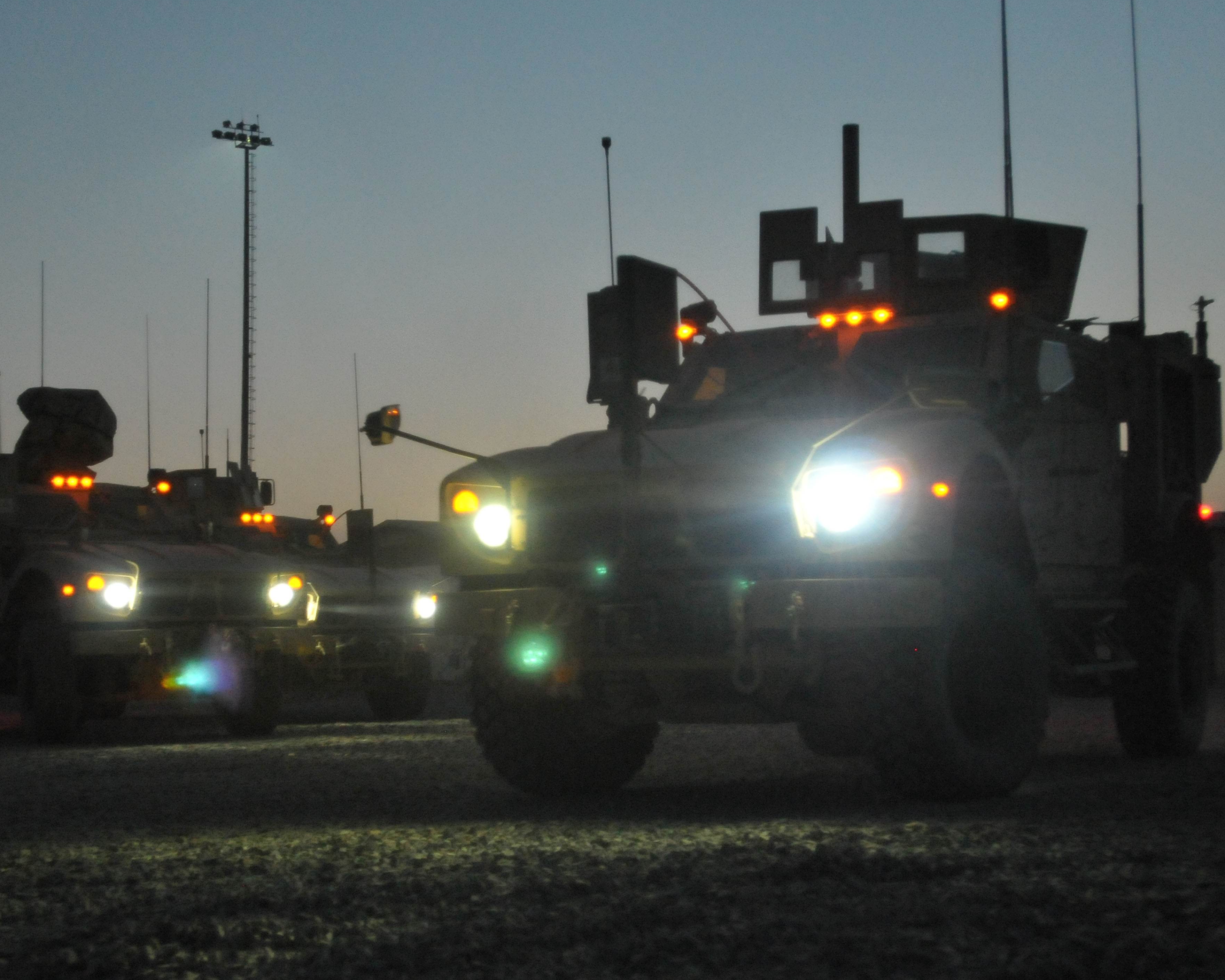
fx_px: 1740
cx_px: 540
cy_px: 491
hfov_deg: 38.7
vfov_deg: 31.5
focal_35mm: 48
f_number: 2.8
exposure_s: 1/60
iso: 2000
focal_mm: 28
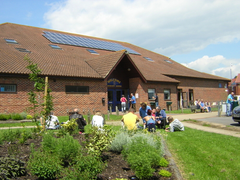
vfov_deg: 39.7
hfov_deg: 51.4
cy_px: 90
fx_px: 250
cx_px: 120
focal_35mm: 36
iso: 100
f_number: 5.2
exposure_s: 1/270
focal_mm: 4.7
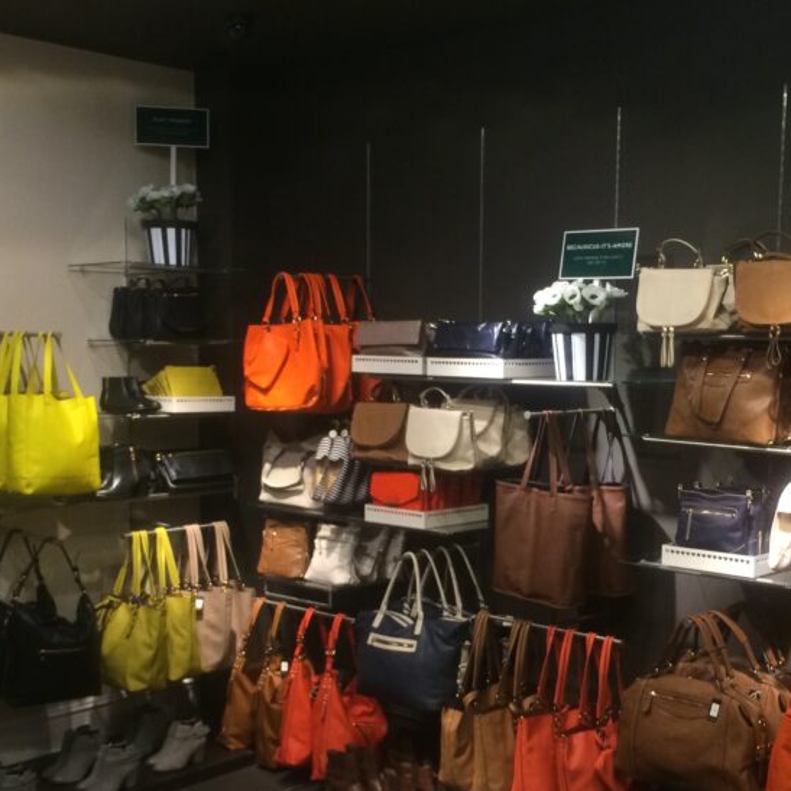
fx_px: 1241
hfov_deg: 35.3
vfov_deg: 35.2
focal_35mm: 48
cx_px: 432
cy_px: 471
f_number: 2.2
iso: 80
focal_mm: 4.15
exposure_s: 1/33
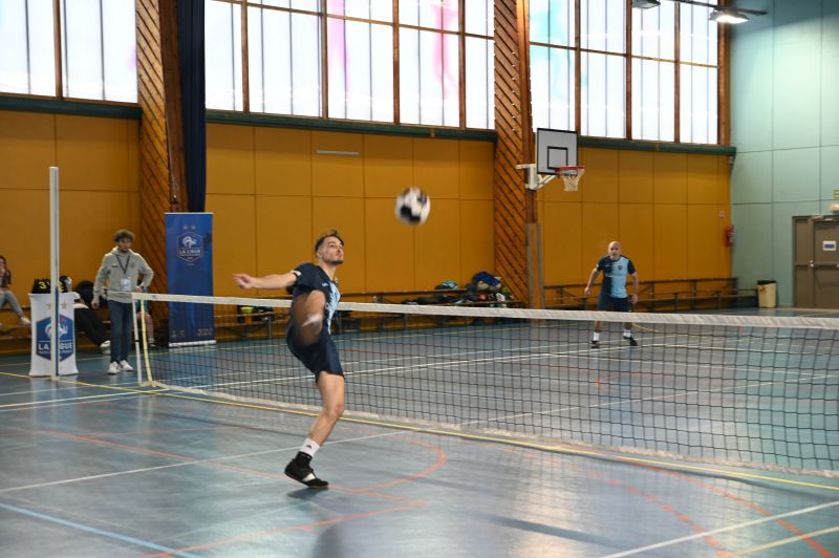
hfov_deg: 33.4
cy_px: 279
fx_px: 1397
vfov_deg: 22.6
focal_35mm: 60
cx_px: 420
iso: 720
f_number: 2.8
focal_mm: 60
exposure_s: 1/125
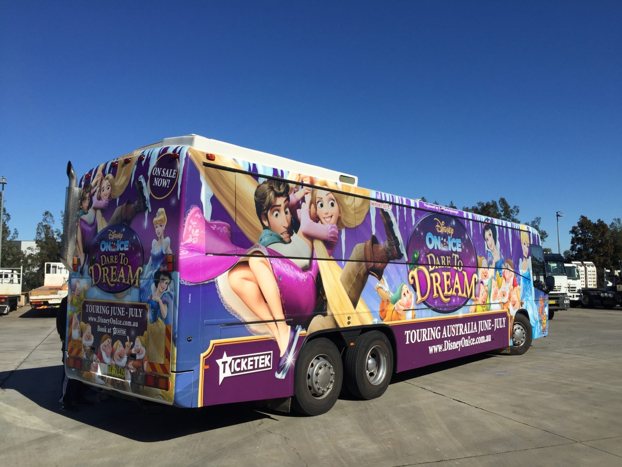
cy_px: 234
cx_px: 311
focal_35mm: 29
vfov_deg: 48.2
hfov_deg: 61.7
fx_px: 521
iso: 32
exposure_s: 1/3300
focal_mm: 4.15
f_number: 2.2
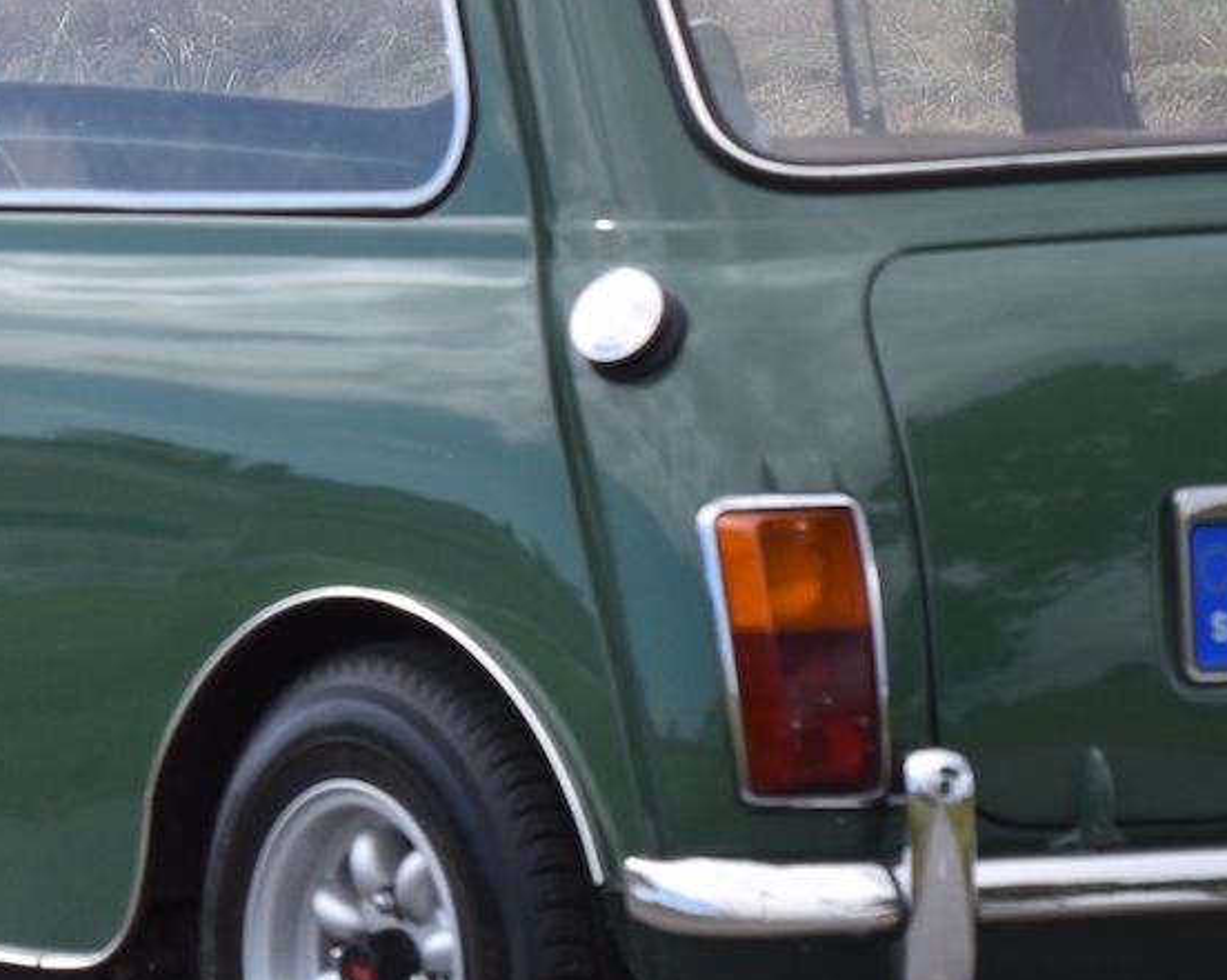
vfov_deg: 4.0
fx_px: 13890
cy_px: 250
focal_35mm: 383
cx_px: 396
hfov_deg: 5.1
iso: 200
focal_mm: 75
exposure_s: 1/500
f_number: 8
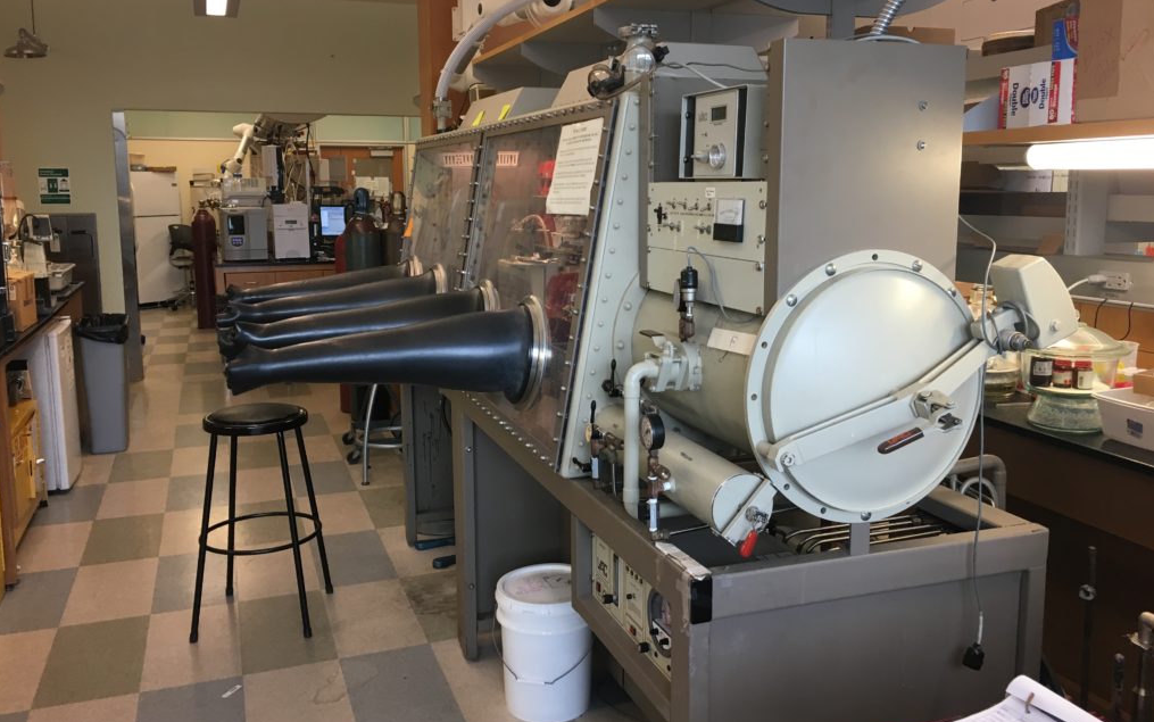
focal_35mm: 31
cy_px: 318
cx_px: 579
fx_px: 975
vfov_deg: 40.6
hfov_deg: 61.2
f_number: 2.2
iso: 40
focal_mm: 4.15
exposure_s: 1/30
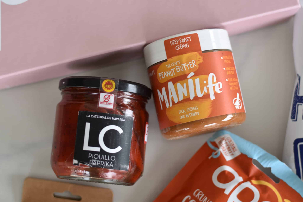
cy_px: 101
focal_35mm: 75
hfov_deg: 27.0
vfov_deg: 18.2
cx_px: 152
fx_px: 631
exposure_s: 1/40
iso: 100
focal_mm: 50
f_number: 3.2
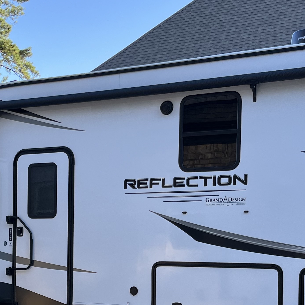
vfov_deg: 25.1
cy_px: 261
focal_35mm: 67
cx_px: 102
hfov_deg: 25.6
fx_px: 668
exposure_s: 1/409
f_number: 1.6
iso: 50
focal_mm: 5.1
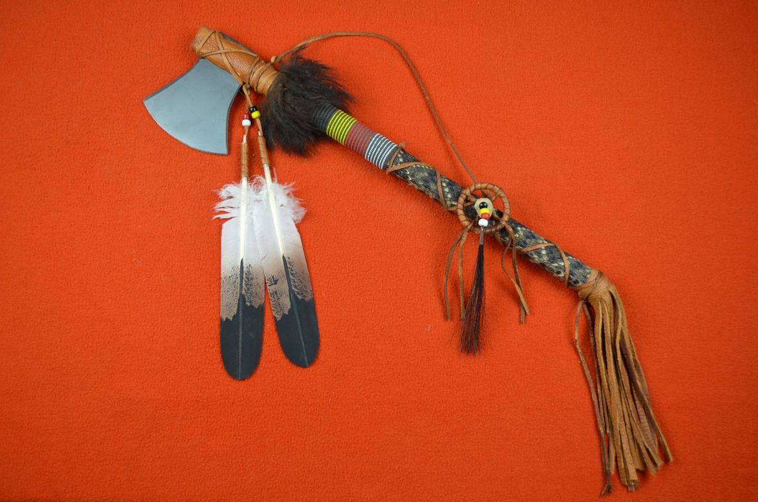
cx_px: 379
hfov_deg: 49.6
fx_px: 820
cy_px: 251
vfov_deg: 34.1
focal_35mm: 39
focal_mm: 26
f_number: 4.2
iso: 500
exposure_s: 1/60
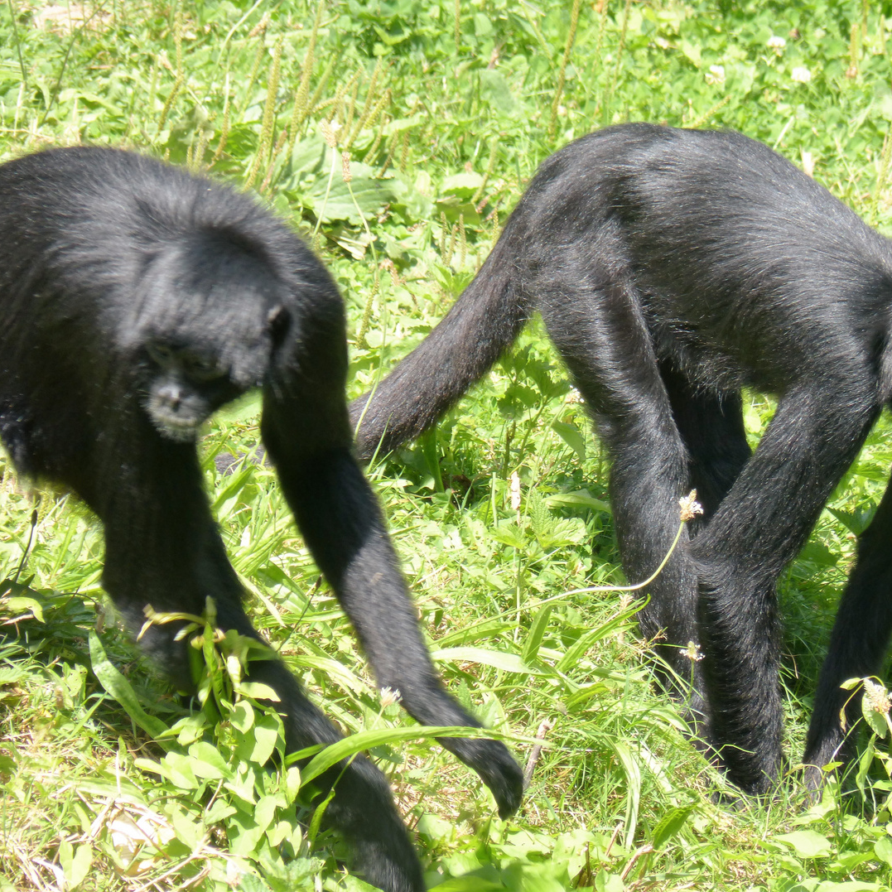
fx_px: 20670
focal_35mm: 709
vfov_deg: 2.5
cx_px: 567
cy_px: 446
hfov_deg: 2.5
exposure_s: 1/160
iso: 100
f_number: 5.2
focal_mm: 108
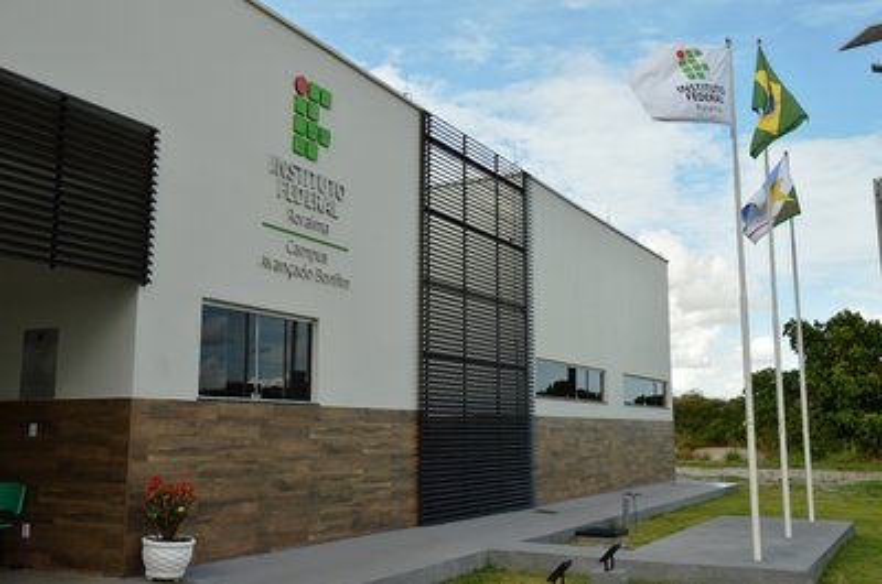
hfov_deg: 53.2
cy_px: 292
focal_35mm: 36
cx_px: 441
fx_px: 880
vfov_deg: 36.7
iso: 140
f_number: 6.3
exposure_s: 1/400
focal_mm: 24
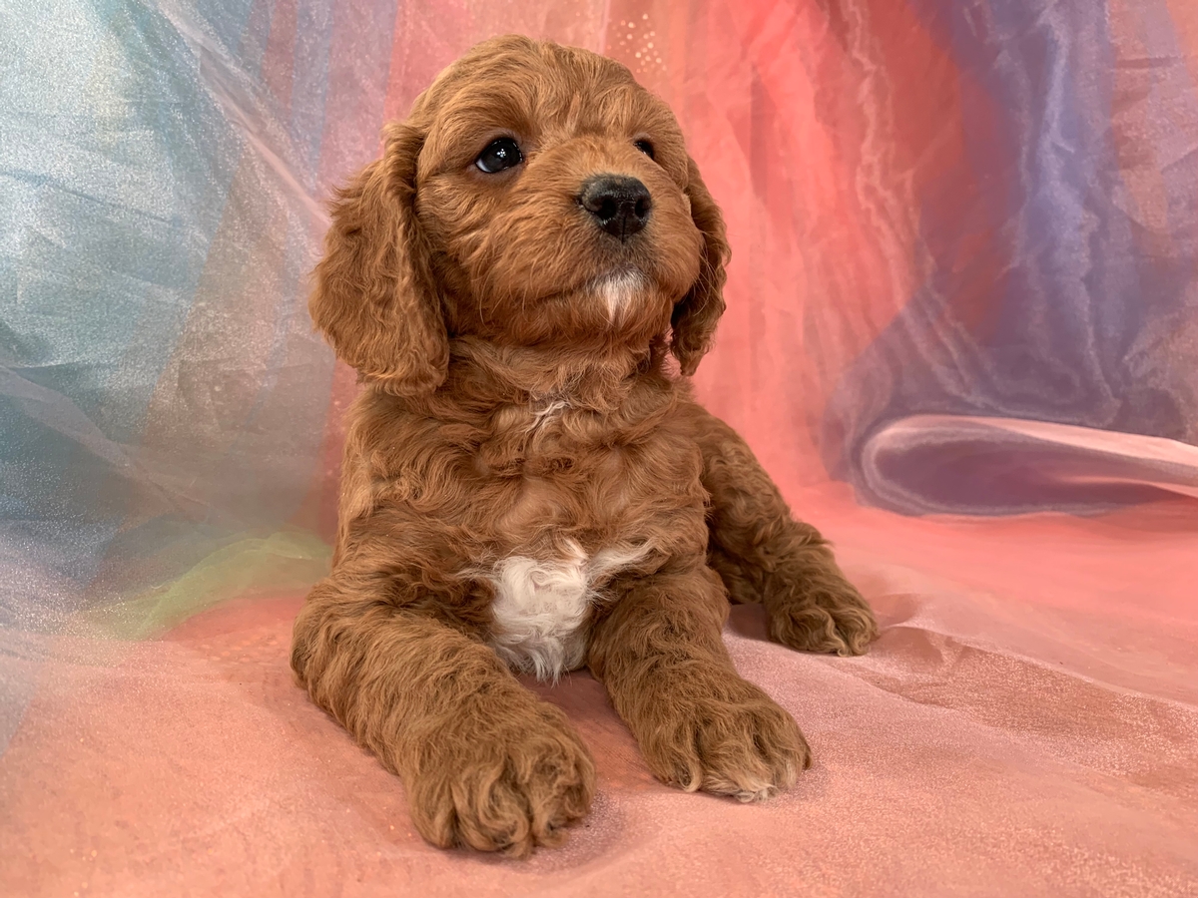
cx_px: 599
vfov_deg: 53.1
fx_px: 900
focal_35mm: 26
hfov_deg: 67.3
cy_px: 449
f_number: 1.8
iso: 80
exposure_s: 1/120
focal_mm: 4.25
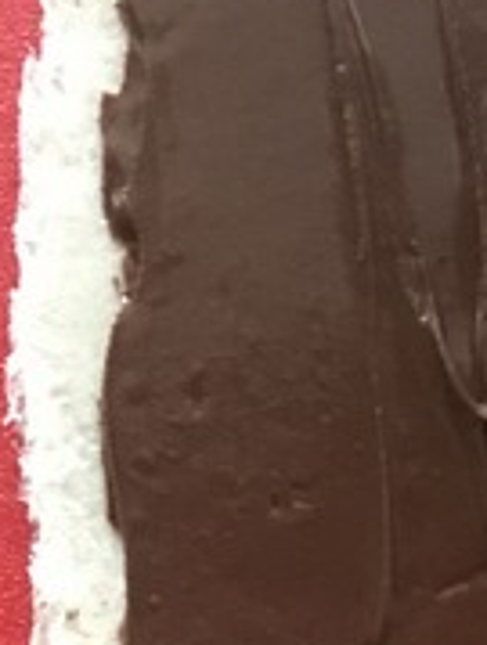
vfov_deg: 11.8
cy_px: 1113
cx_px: 725
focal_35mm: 156
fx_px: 2916
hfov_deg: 9.3
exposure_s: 1/6
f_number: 1.8
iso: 100
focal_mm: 3.99
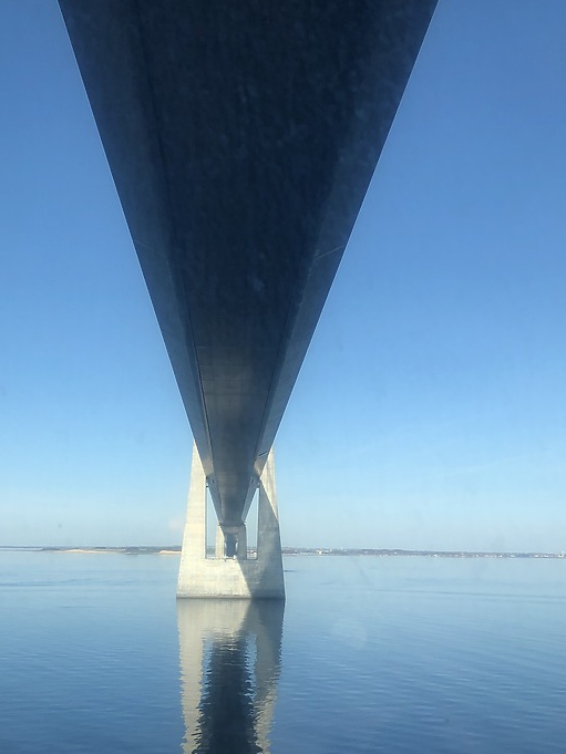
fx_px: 806
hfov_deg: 38.6
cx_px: 245
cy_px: 450
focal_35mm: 37
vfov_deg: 49.8
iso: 20
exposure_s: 1/1116
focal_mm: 3.99
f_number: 1.8
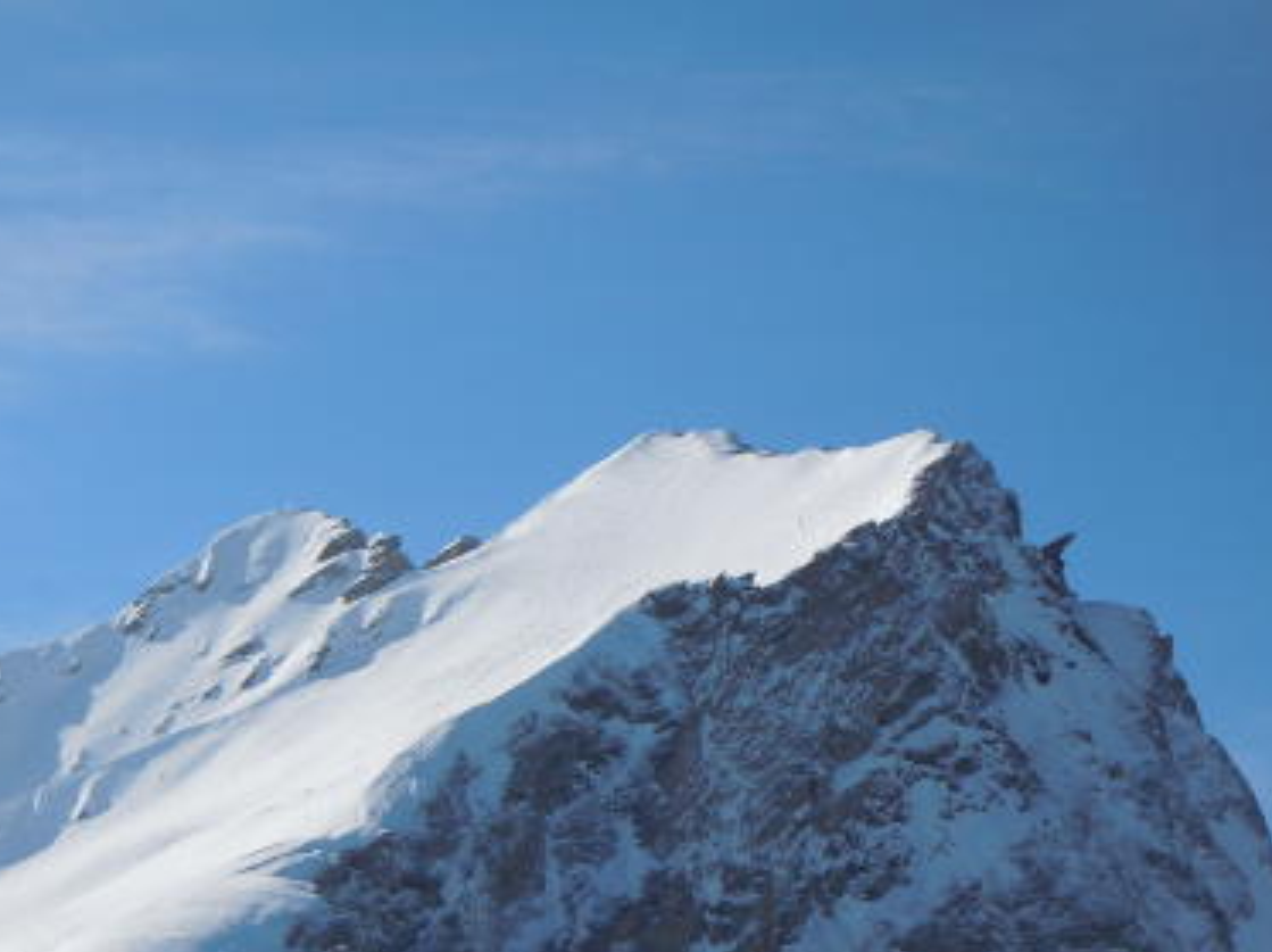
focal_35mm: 124
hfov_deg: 15.9
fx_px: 4552
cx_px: 368
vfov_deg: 11.9
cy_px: 710
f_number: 8.6
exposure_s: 1/500
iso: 100
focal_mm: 13.9
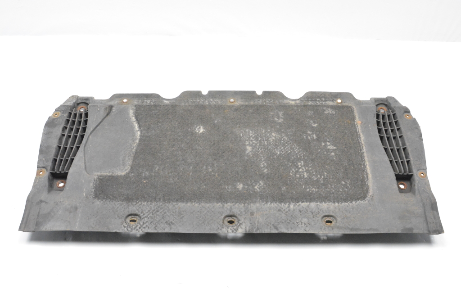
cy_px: 154
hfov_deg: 53.1
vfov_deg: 36.8
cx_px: 230
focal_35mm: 36
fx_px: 461
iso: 6400
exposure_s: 1/400
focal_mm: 24
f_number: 10
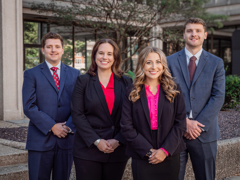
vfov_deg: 23.7
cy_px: 90
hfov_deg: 31.2
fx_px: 430
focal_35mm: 62
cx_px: 120
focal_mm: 31
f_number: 4
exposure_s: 1/400
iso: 200
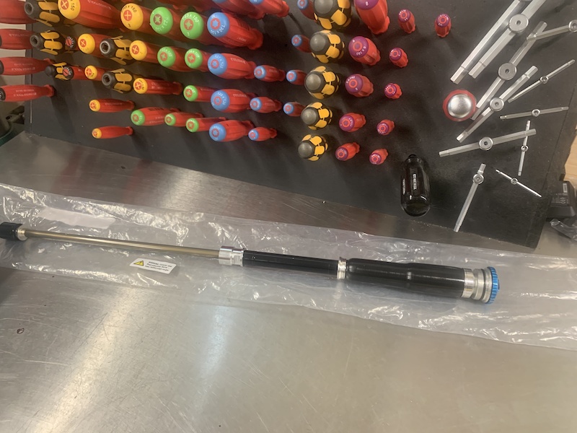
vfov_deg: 53.1
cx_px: 288
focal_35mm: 26
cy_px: 216
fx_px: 433
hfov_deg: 67.3
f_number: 1.8
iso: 200
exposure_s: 1/60
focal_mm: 4.25
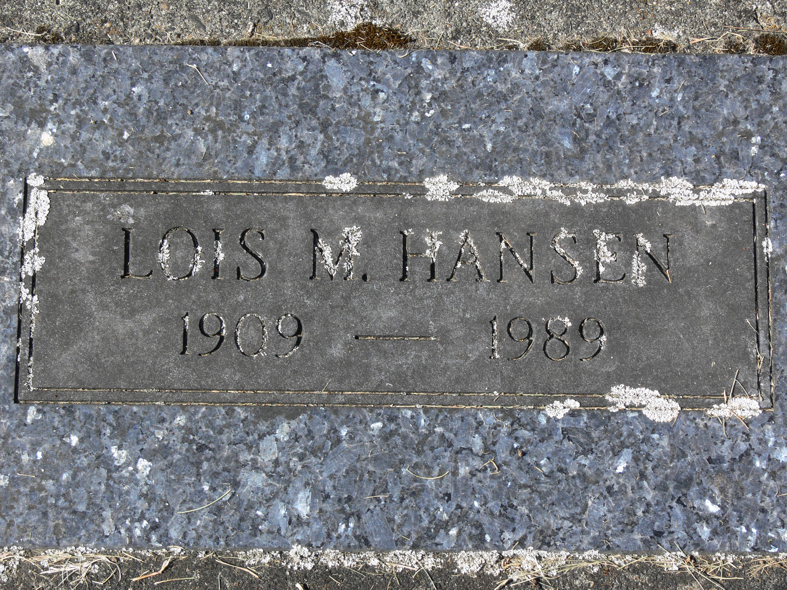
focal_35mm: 82
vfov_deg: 18.0
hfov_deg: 23.8
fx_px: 1864
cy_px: 295
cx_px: 394
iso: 80
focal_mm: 17.4
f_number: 5.6
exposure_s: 1/200
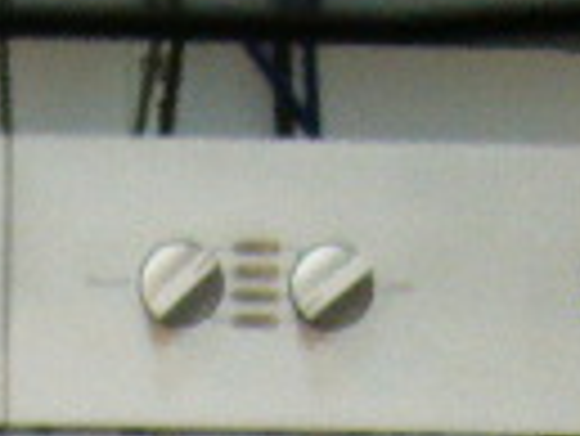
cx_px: 54
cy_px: 1007
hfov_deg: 11.3
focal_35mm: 173
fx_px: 2901
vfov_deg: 8.0
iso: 200
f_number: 2.8
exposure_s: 1/10
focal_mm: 5.8
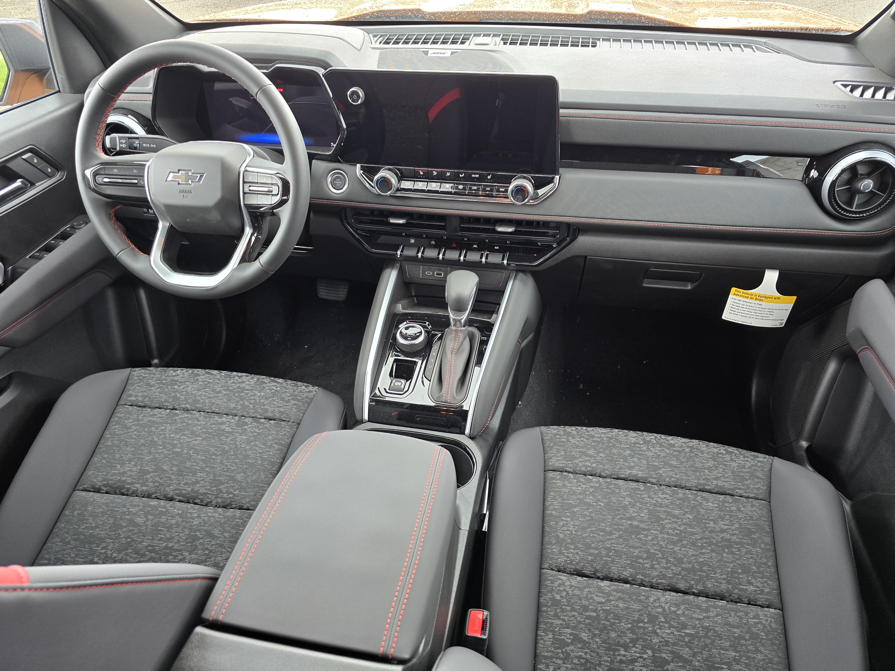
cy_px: 336
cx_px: 448
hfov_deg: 73.9
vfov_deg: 58.9
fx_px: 595
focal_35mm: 23
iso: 200
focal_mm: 6.3
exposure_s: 1/120
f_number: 1.7
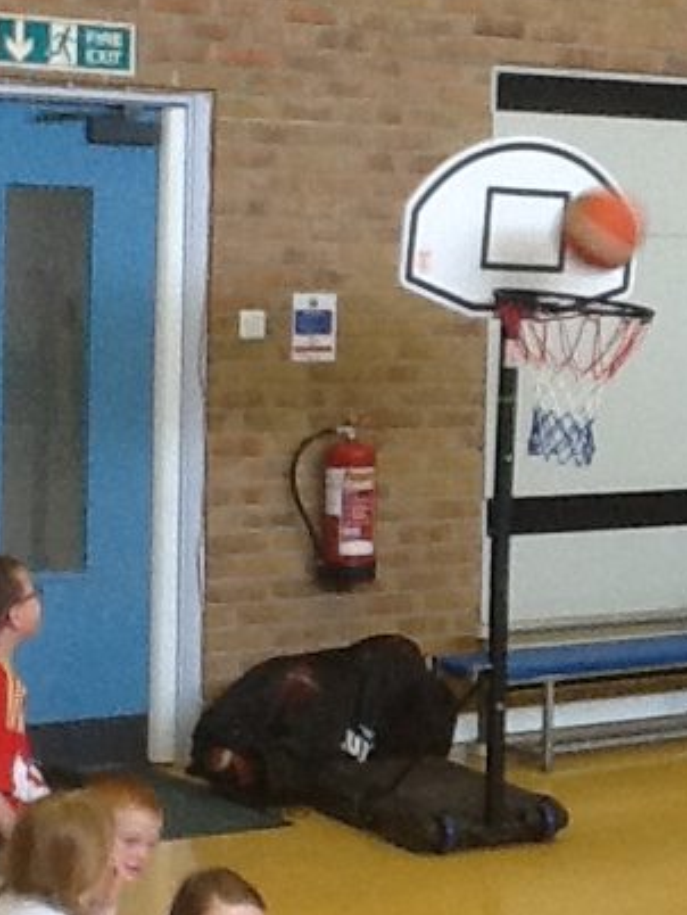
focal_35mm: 105
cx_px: 719
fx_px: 2776
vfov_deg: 18.7
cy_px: 371
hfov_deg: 13.9
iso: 80
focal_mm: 2.03
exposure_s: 1/30
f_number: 2.4
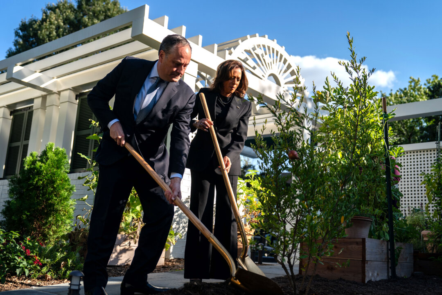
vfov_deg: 37.9
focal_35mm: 35
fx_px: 430
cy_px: 148
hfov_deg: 54.4
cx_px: 221
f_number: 2.8
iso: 200
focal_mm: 35
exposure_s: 1/1250
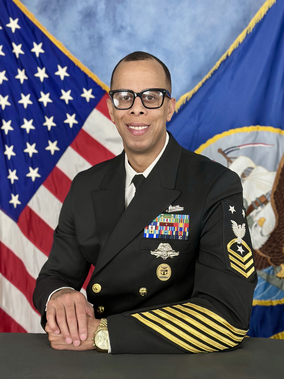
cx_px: 142
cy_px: 190
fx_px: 525
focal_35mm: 48
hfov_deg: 30.3
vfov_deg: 39.7
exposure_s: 1/40
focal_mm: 6.86
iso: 320
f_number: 1.78
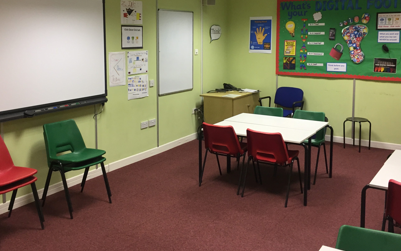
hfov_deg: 50.3
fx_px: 426
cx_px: 182
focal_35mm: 39
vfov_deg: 32.5
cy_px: 80
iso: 125
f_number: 2.2
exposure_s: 1/33
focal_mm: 4.15
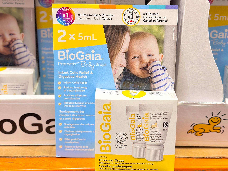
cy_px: 86
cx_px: 114
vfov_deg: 30.3
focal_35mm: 48
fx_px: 316
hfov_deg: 39.7
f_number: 1.78
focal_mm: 6.86
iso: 125
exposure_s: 1/102
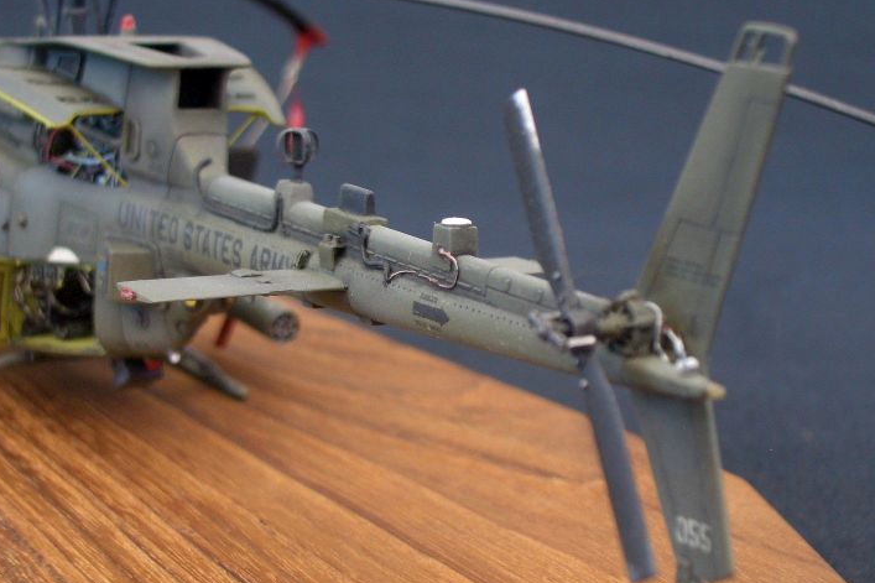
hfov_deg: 27.7
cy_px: 306
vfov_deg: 18.7
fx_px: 1774
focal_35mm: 73
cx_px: 469
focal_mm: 10.2
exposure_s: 1/40
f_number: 3.5
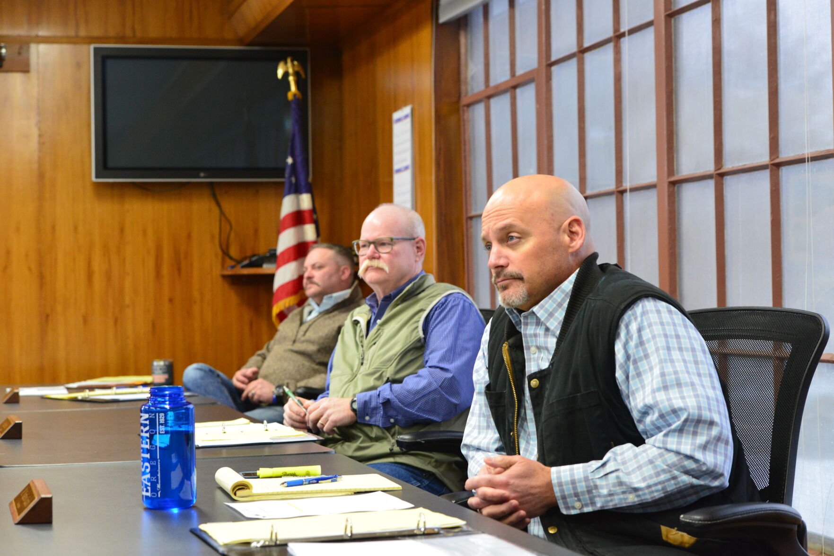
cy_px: 278
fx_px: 1621
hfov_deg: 28.8
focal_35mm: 70
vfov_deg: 19.5
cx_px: 417
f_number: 5.6
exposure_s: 1/60
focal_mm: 70
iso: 4000
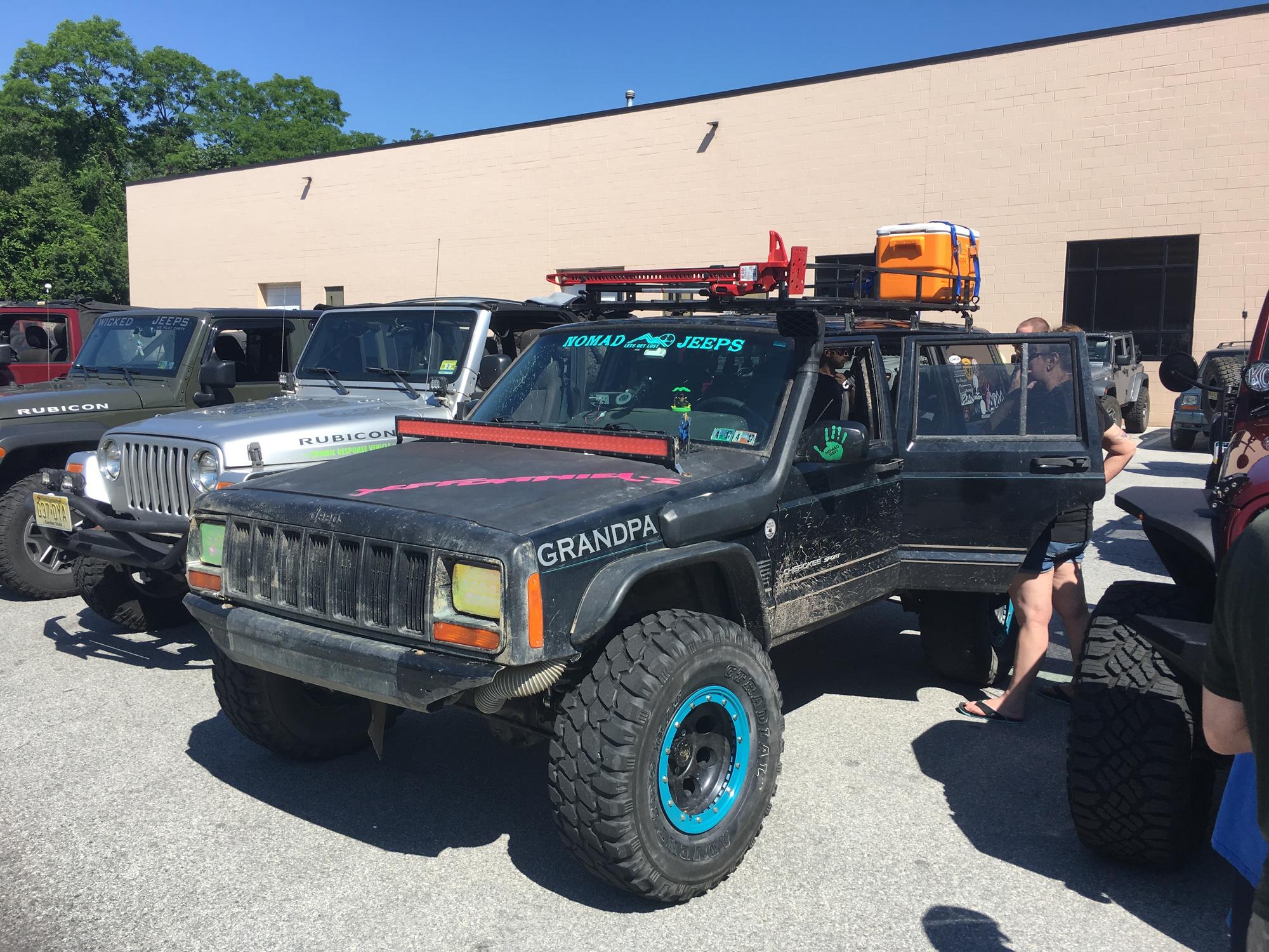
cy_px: 476
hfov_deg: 61.7
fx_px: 1063
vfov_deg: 48.2
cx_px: 634
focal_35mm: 29
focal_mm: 4.15
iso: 25
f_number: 2.2
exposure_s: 1/1040
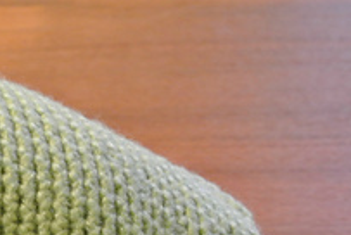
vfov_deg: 8.4
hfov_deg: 12.4
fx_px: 1572
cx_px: -85
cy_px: 363
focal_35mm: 161
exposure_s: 1/5
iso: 800
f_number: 4.8
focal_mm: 18.9
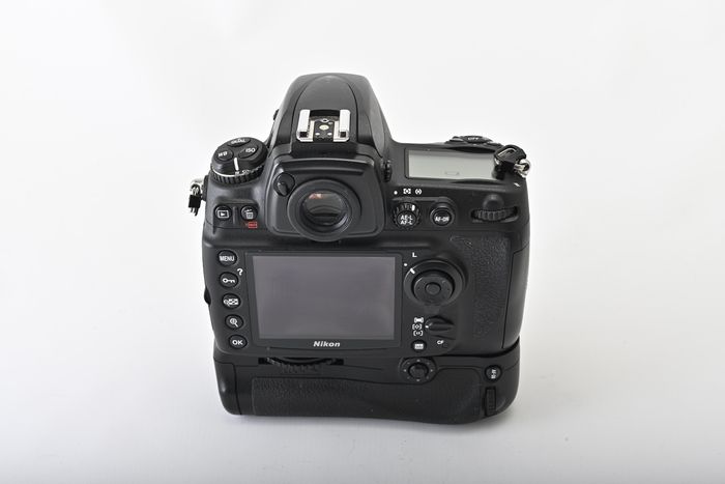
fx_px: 1007
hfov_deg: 39.6
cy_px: 242
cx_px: 362
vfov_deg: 27.0
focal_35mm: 50
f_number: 16
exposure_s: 1/200
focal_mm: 50
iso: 100
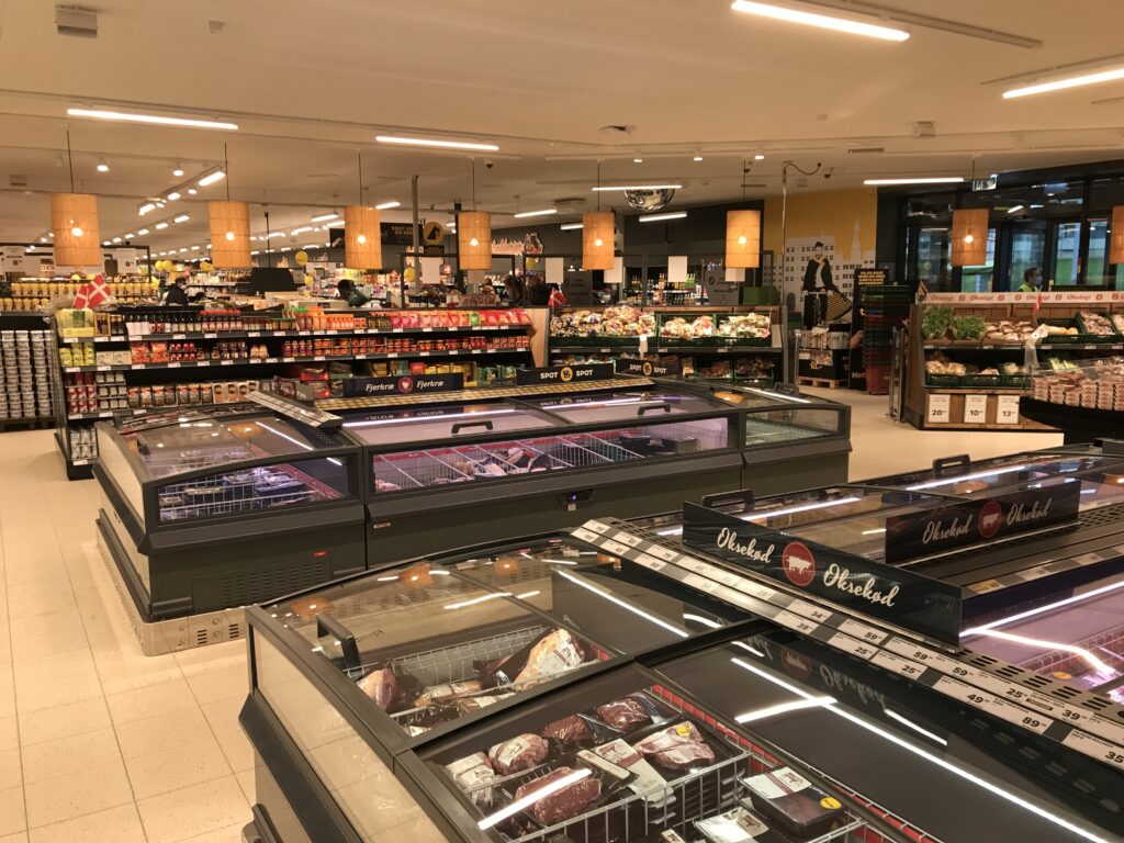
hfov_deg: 63.4
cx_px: 562
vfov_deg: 49.7
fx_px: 909
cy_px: 422
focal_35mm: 28
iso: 20
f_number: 1.8
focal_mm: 3.99
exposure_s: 1/33
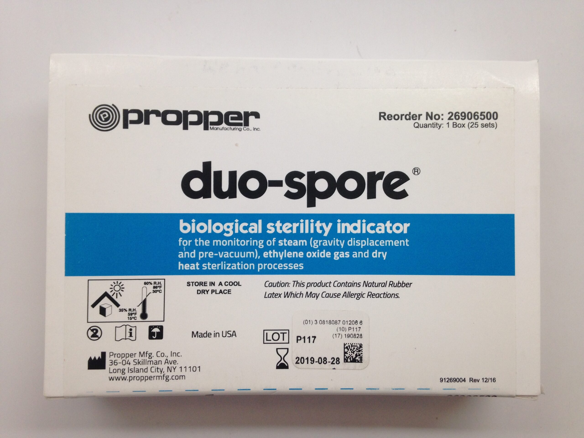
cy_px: 219
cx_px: 292
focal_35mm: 33
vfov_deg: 42.9
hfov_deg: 55.4
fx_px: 557
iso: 64
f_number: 2.4
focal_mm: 4.12
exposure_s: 1/60
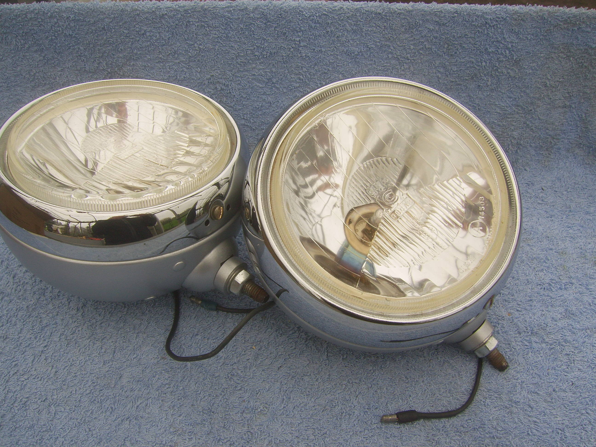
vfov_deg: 37.7
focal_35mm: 38
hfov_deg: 49.0
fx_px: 654
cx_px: 298
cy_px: 224
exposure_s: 1/80
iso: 50
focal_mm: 7.8
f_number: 5.7
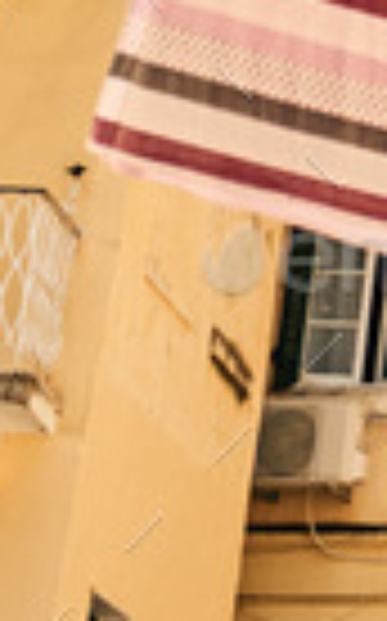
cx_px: 1066
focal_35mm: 228
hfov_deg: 5.5
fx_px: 3856
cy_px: -1125
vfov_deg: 8.1
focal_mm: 35
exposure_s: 1/1250
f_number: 2.5
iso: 100
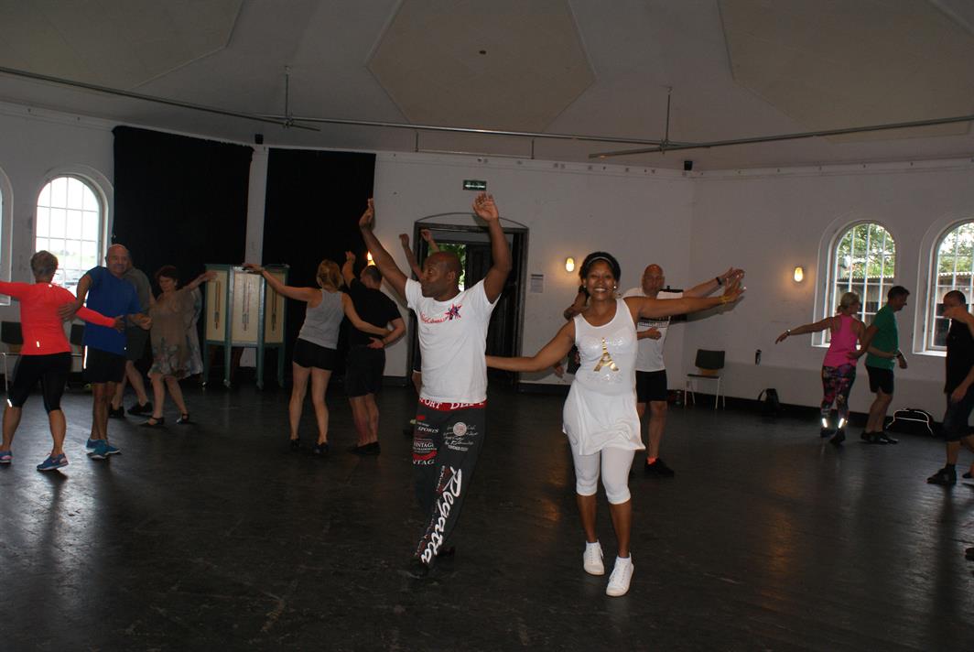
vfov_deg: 43.7
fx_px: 813
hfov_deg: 61.9
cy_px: 326
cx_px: 487
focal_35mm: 30
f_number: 5.6
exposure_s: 1/60
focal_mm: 20
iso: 400
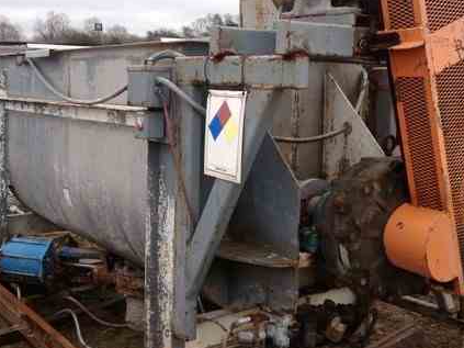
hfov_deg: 36.1
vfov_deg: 27.4
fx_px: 710
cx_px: 256
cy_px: 136
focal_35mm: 53
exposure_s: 1/618
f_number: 2.4
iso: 50
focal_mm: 4.28
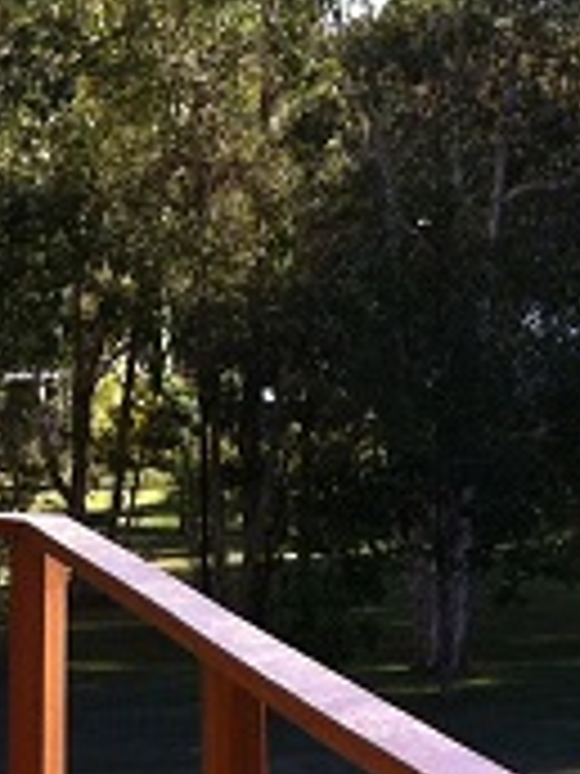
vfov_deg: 12.1
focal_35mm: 158
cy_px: -223
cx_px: 301
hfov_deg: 9.4
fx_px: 3530
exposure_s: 1/236
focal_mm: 3.85
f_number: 2.8
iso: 80
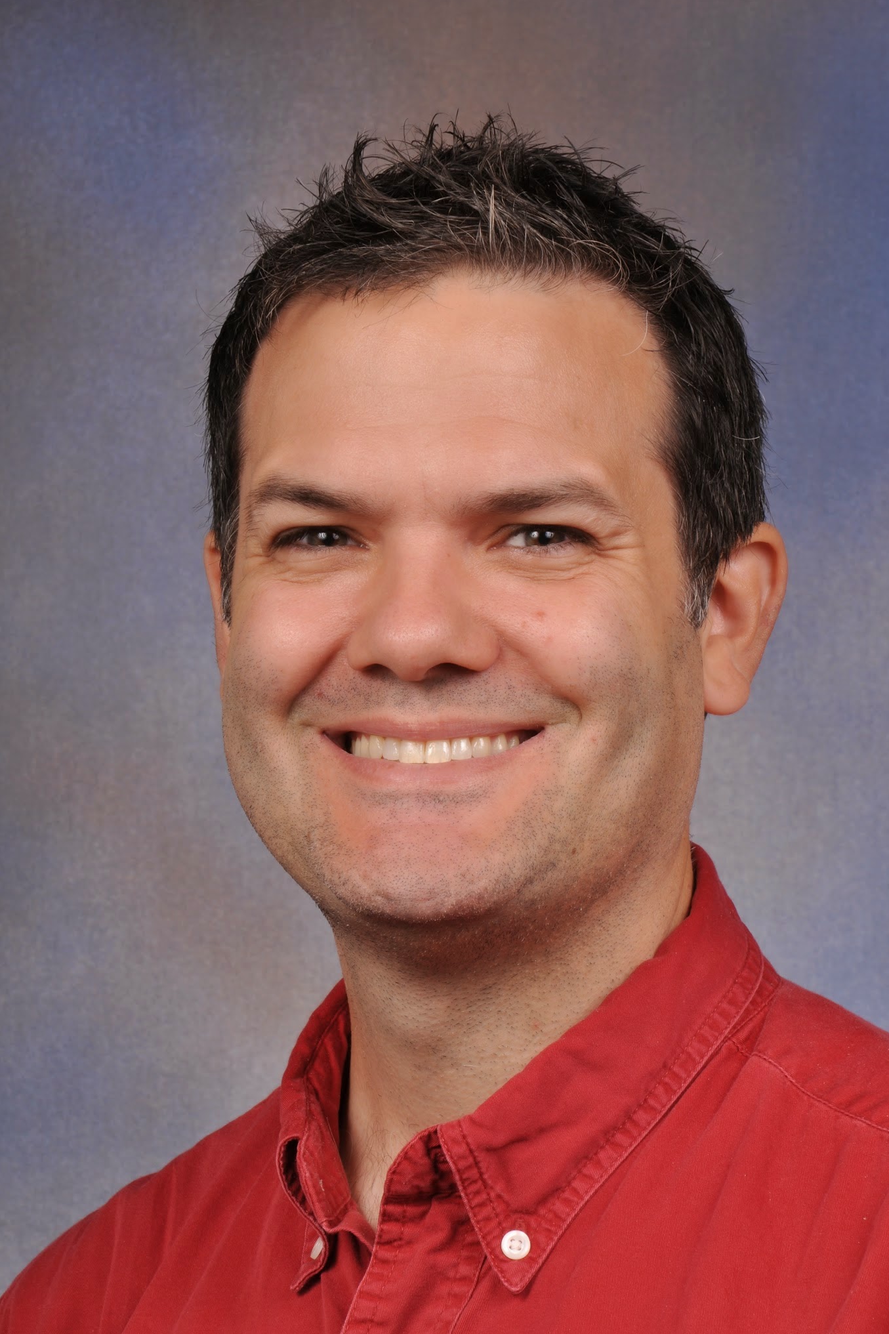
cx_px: 445
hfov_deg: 8.7
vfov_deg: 13.0
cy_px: 669
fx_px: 5872
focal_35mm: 159
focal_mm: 105
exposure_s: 1/200
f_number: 18
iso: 100
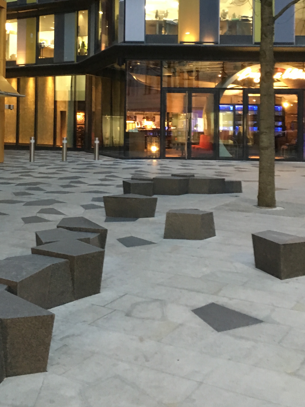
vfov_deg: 40.2
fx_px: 540
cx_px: 104
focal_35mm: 46
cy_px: 107
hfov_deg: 31.3
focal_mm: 4.15
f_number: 2.2
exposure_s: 1/17
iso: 400
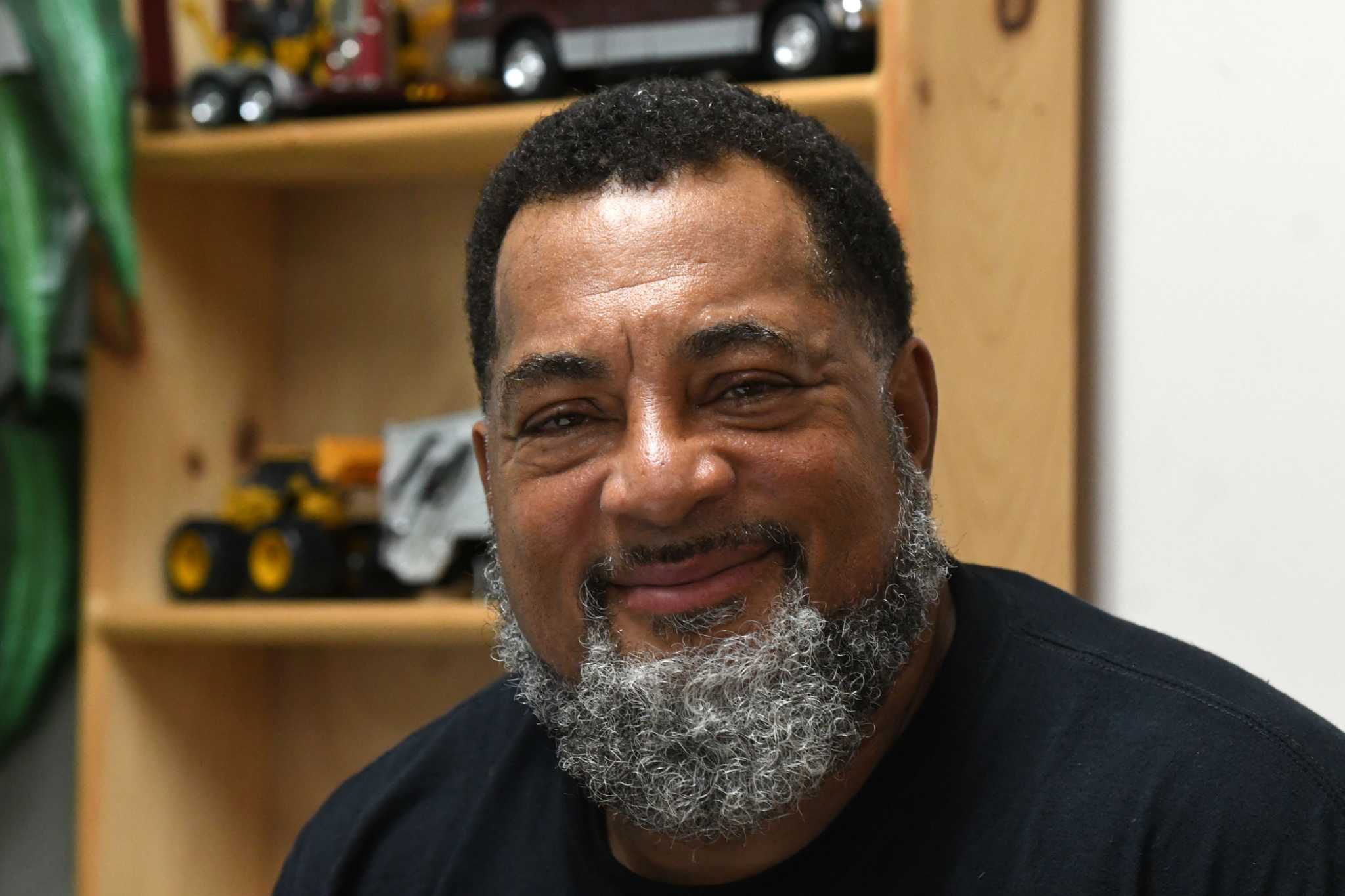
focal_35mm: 168
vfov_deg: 8.2
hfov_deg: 12.2
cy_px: 448
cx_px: 672
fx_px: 6276
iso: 4500
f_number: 4.5
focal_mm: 112
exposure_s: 1/200
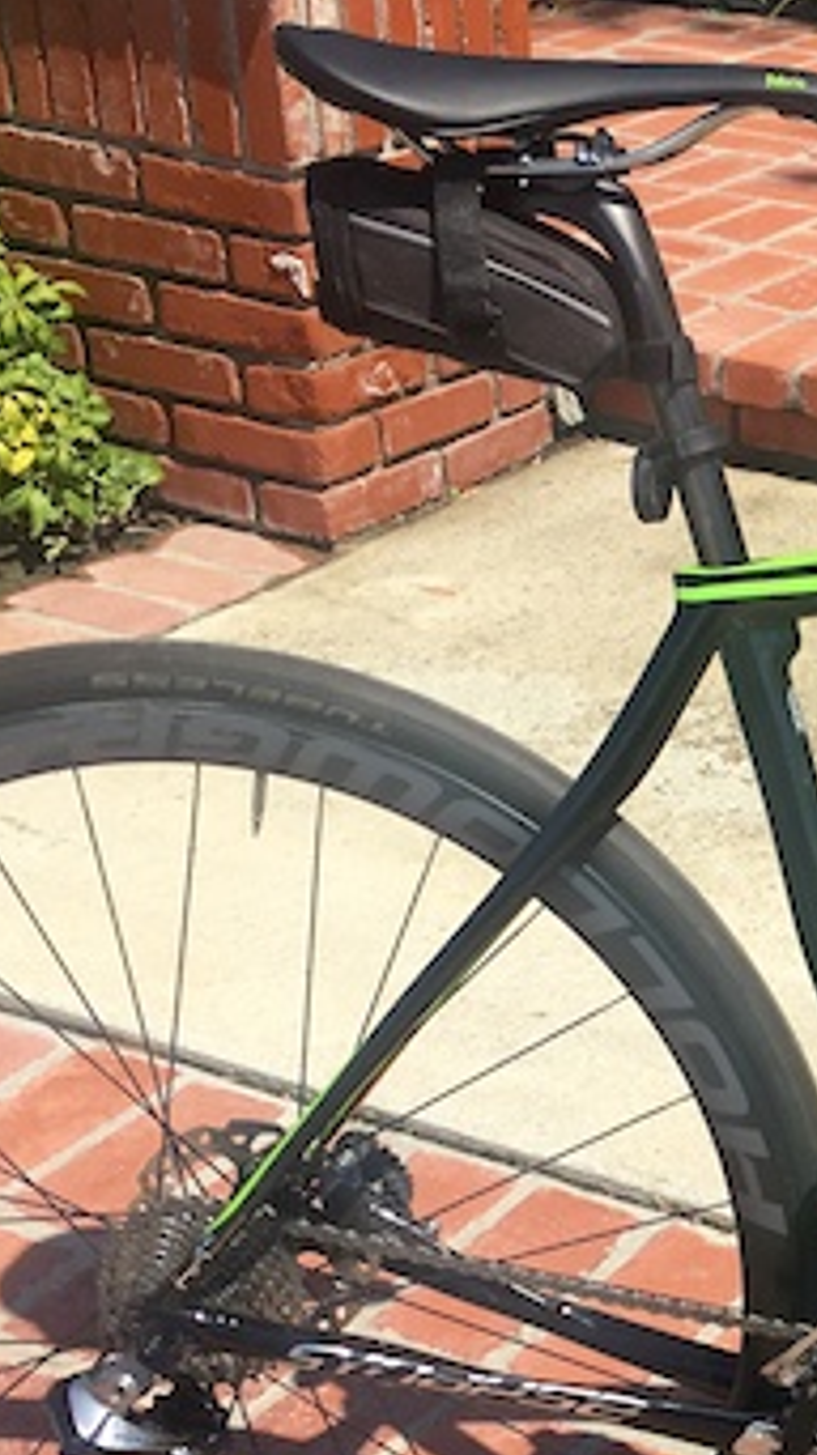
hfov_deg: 15.1
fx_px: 2854
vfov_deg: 28.3
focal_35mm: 74
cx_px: 1226
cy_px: 1034
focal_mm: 4.15
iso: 25
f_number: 2.2
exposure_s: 1/1374
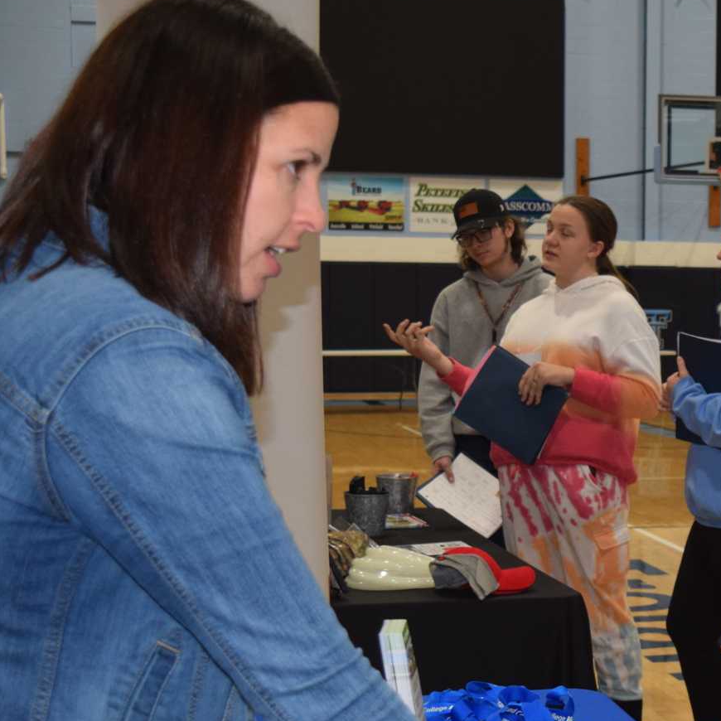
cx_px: 700
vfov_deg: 22.0
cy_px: 526
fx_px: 1838
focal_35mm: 78
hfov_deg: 21.5
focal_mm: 26
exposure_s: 1/100
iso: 800
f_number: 5
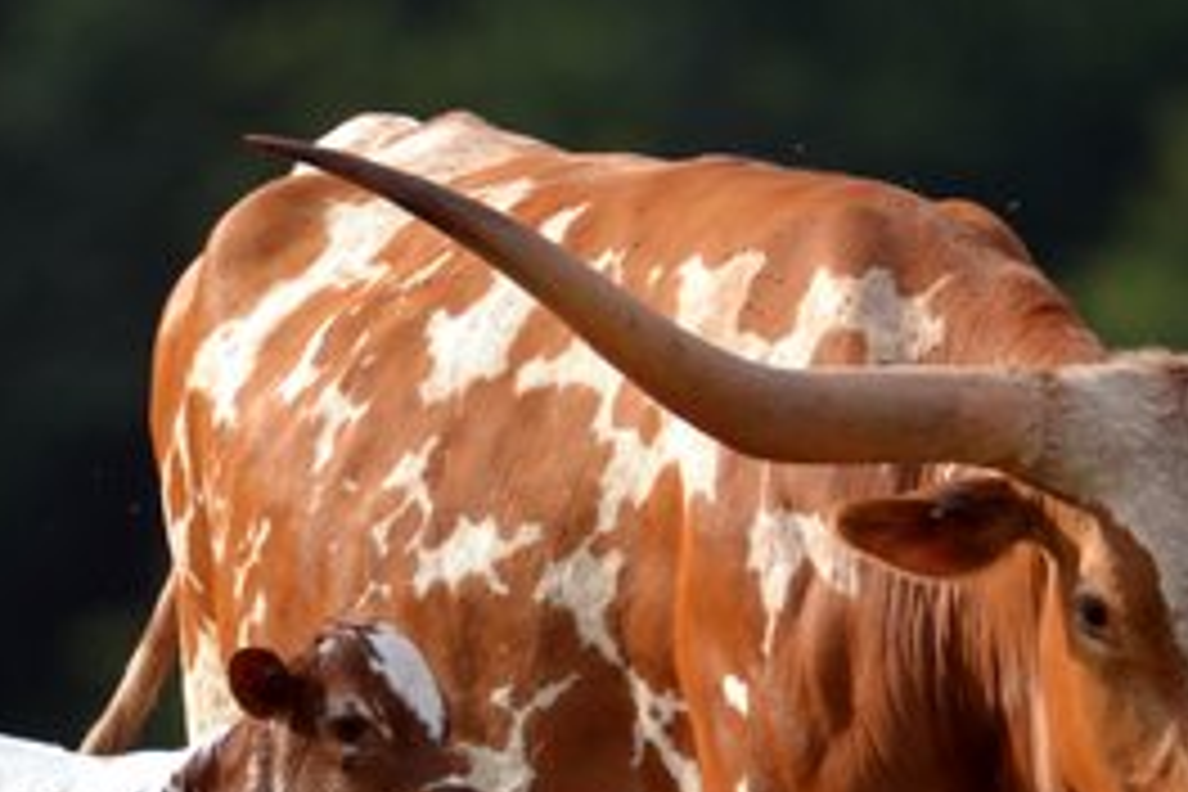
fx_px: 59989
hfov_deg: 1.1
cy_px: 436
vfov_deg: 0.8
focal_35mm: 1818
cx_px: 702
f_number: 6.3
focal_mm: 600
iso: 200
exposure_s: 1/500
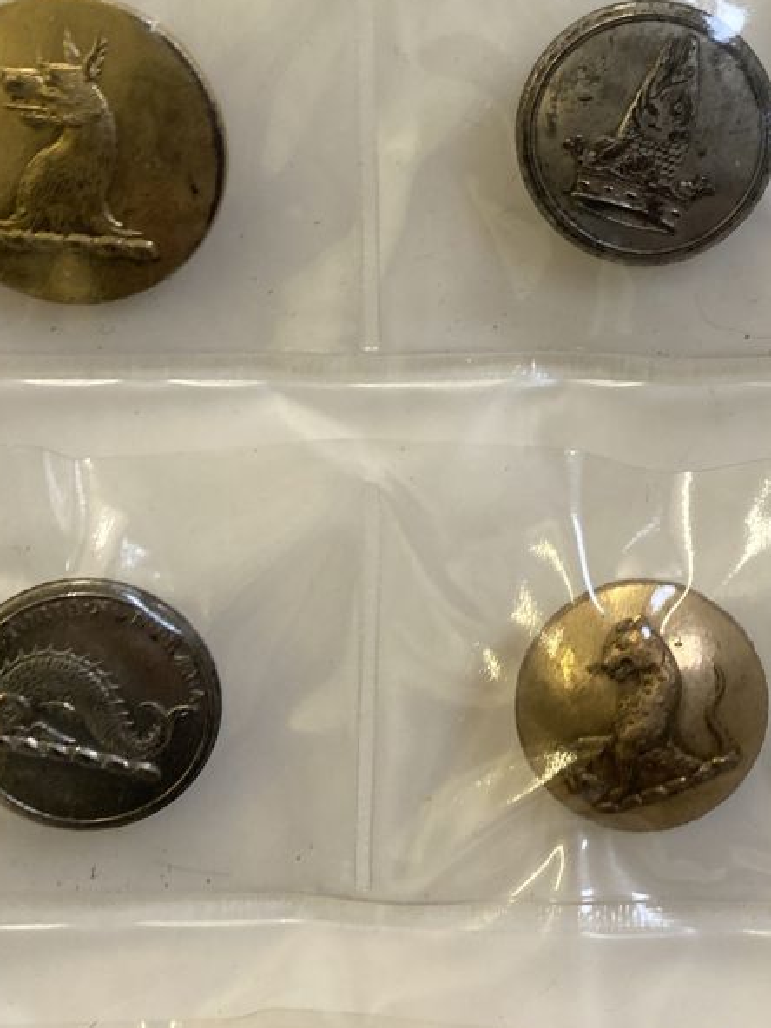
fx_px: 1871
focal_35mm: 63
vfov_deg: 30.6
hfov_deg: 23.0
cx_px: 597
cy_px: 395
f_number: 1.8
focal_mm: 3.99
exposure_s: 1/50
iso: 64
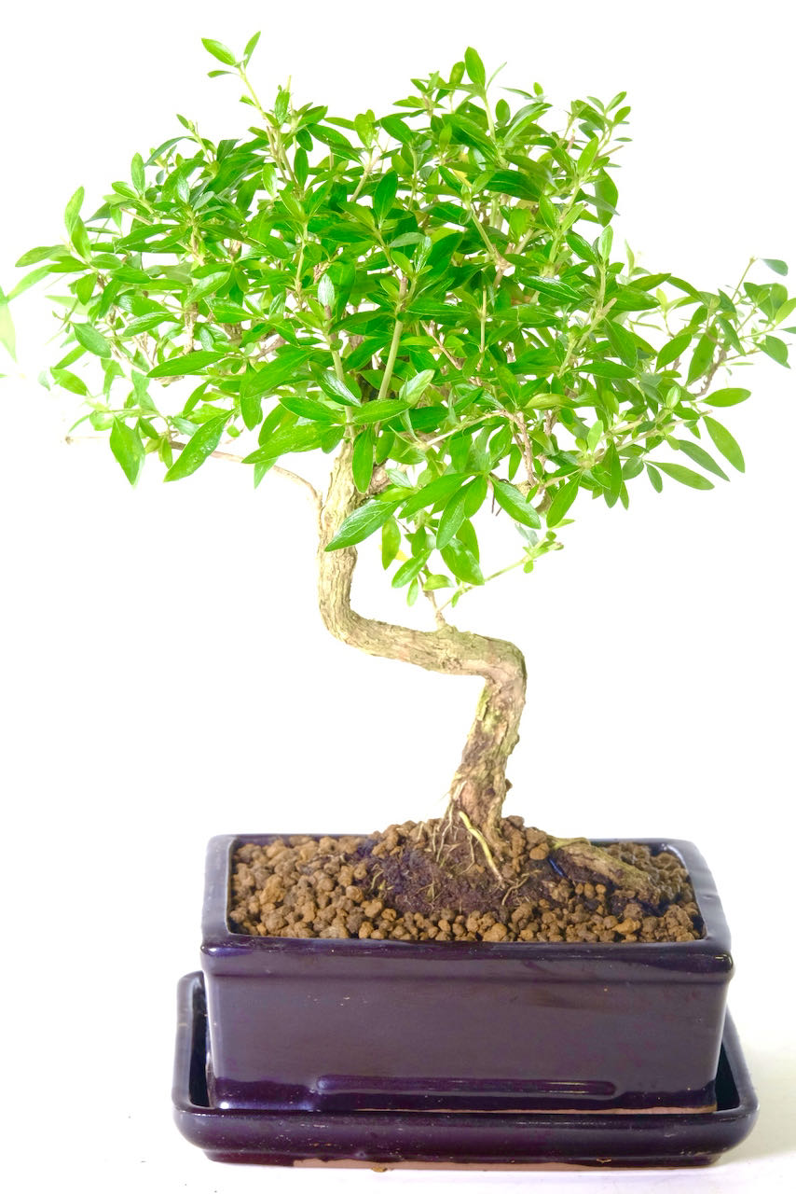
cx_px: 398
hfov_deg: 12.9
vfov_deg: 19.3
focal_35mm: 106
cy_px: 597
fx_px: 3513
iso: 1600
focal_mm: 70.5
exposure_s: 1/13
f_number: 11
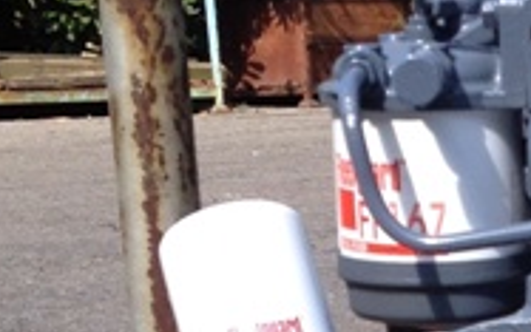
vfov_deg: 6.3
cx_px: 727
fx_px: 2939
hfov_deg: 10.1
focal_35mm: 203
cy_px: 709
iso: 50
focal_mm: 4.28
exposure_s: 1/613
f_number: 2.4
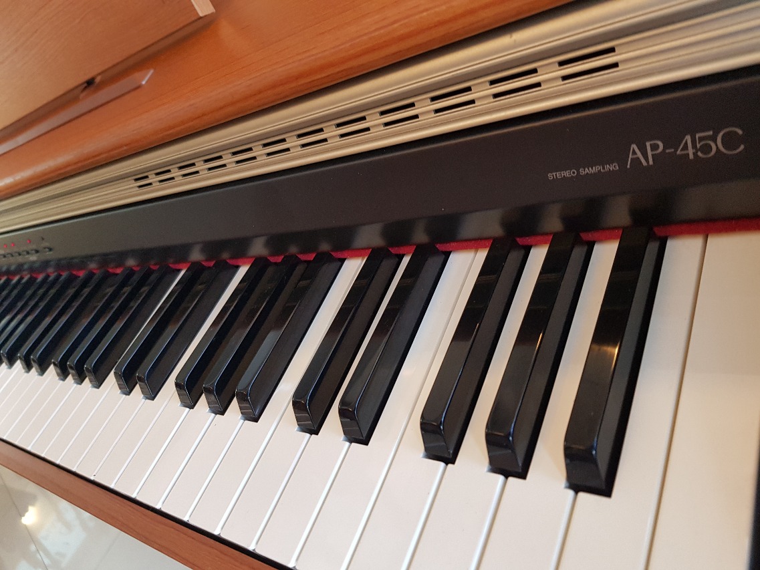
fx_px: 571
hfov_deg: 67.3
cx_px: 380
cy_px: 285
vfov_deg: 53.1
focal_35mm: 26
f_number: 1.7
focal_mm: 4.2
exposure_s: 1/50
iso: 160
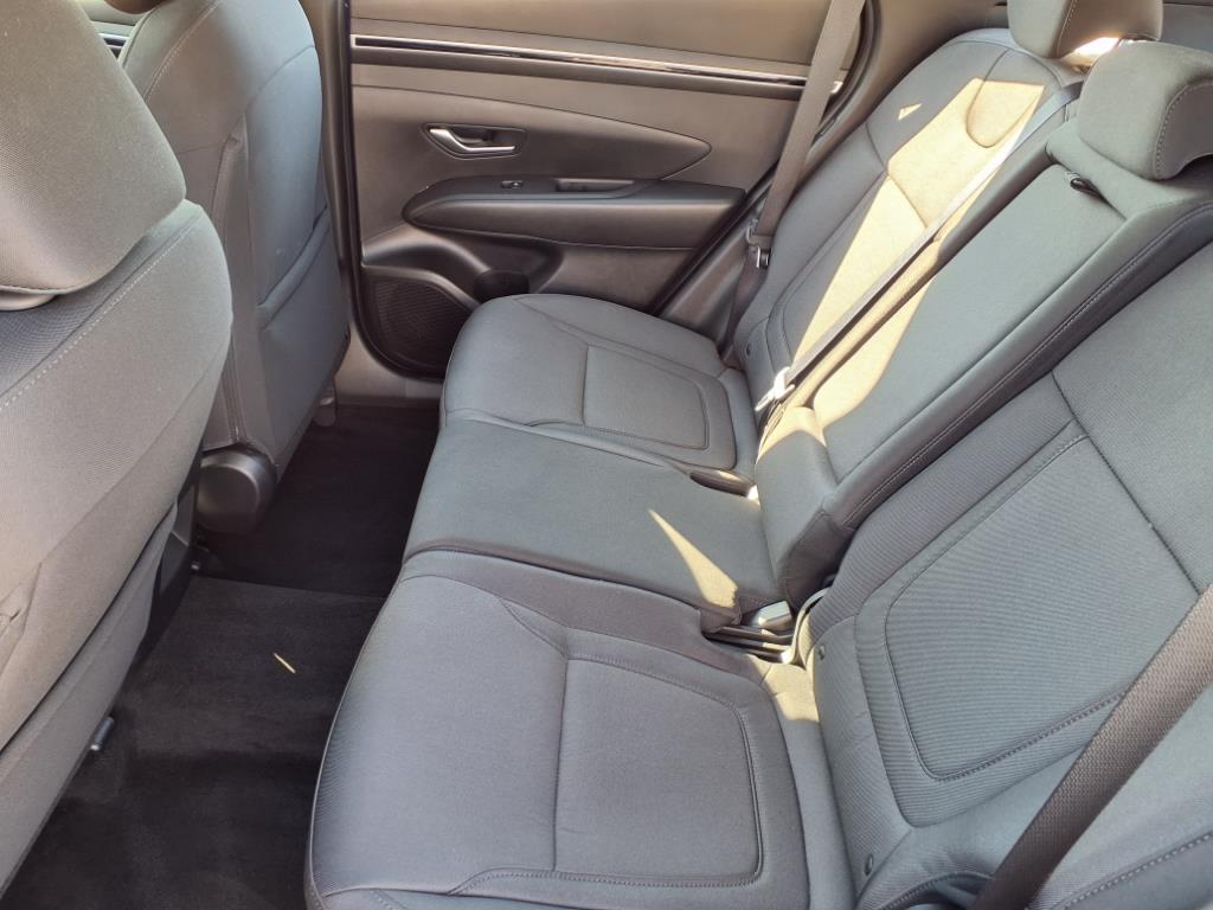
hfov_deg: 65.3
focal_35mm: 27
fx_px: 946
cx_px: 606
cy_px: 455
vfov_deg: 51.4
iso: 64
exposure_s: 1/40
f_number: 1.9
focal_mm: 3.58
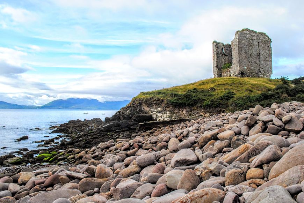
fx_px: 228
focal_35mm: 27
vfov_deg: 48.0
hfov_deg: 67.3
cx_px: 152
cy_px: 102
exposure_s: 1/200
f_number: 6.3
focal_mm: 18
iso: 100
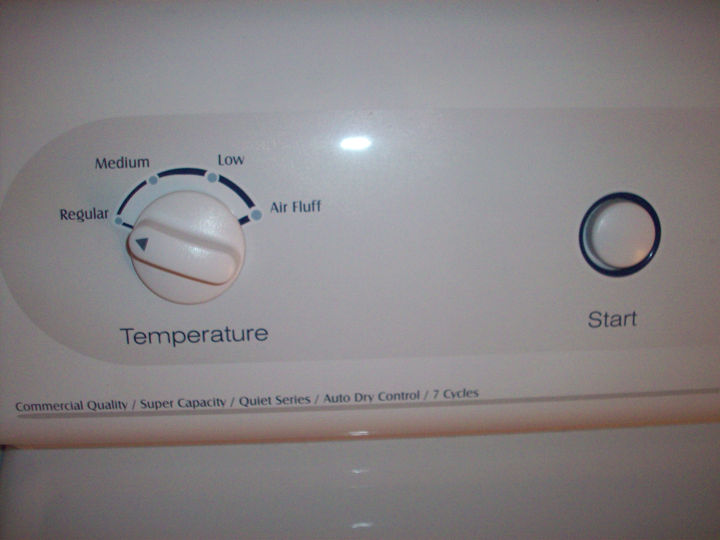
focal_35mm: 37
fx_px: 770
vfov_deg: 38.7
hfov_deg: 50.1
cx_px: 360
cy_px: 270
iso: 160
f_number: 2.8
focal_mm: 6.2
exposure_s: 1/45
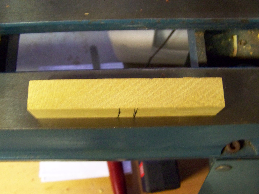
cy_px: 97
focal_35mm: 38
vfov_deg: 37.7
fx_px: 284
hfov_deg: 49.0
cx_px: 130
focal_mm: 6.3
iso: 400
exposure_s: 1/10
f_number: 2.8
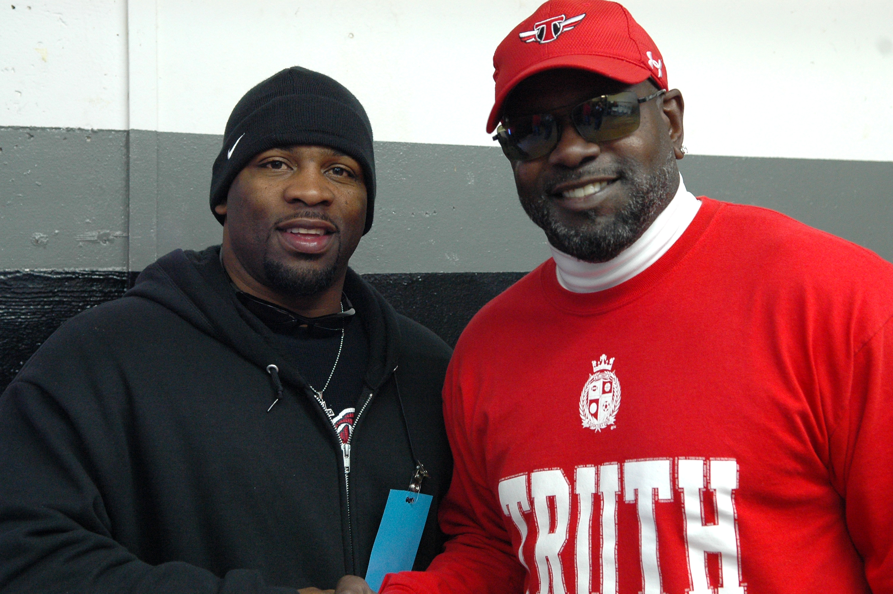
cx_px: 446
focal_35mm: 57
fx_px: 1413
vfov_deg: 23.7
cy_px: 297
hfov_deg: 35.1
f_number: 3.5
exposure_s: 1/40
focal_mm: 38
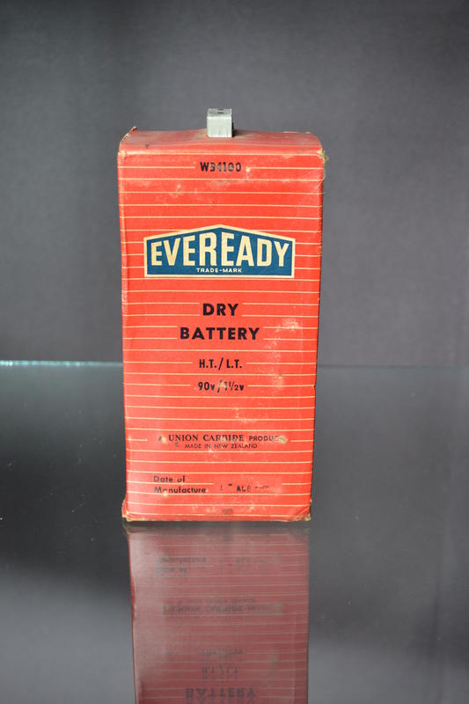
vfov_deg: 41.1
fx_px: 938
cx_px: 234
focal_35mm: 48
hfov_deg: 28.1
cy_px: 352
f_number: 4.8
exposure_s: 1/15
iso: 1000
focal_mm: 32
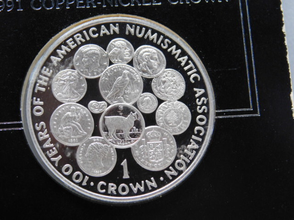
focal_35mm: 115
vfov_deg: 12.9
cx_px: 147
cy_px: 110
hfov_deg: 17.1
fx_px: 977
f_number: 4.8
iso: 250
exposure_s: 1/30
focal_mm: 20.3
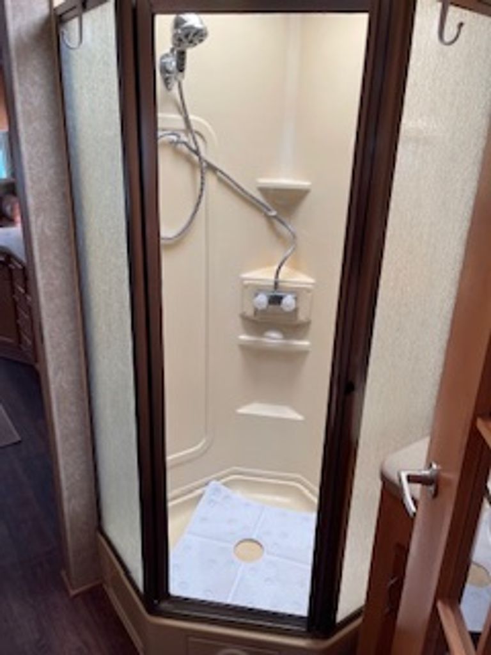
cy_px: 328
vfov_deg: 69.4
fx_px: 473
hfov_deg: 54.9
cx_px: 246
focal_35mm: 25
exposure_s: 1/121
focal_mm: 5.1
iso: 80
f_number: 1.6
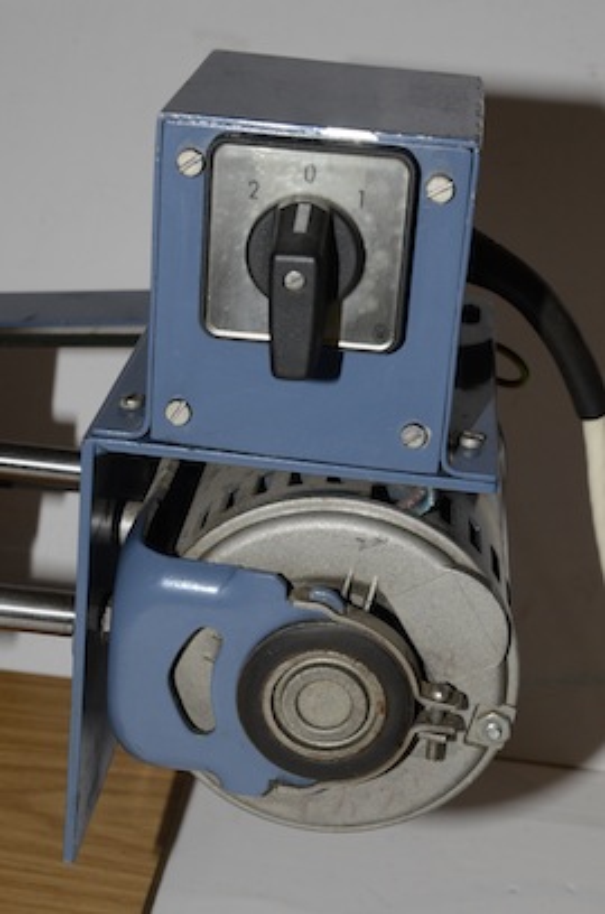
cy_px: 457
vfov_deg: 28.1
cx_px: 302
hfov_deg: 18.8
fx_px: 1824
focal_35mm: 72
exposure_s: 1/60
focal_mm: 48
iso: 640
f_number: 13
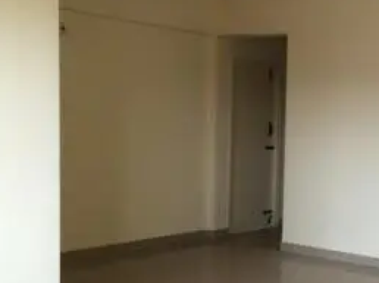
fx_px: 678
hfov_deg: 29.7
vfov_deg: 23.5
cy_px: 192
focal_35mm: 62
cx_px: 350
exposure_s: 1/30
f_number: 2.2
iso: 100
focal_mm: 4.12
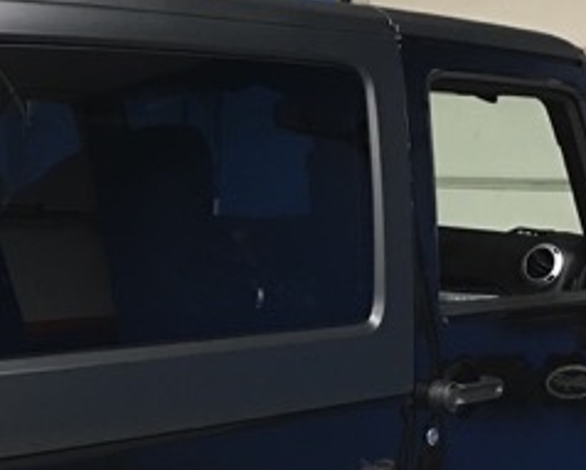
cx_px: 39
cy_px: 527
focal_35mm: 95
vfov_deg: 15.7
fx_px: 1650
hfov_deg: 19.7
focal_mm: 4.15
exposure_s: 1/8
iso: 100
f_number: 2.2
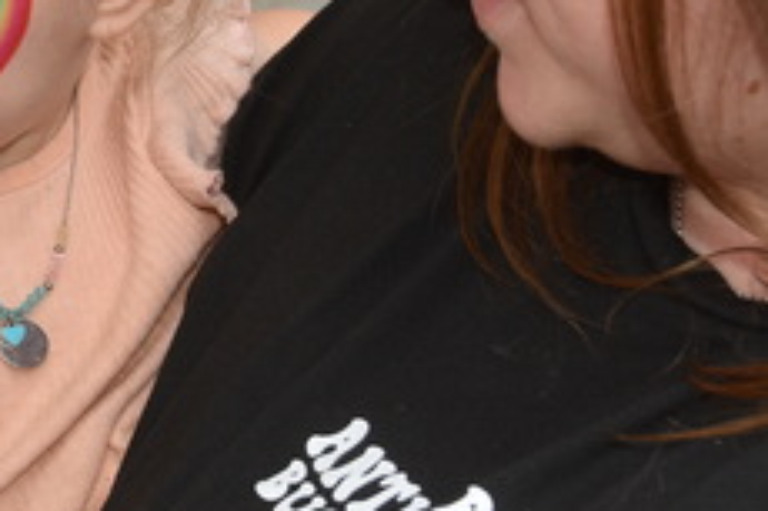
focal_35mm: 142
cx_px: -134
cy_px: 225
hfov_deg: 14.1
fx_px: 3027
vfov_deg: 9.6
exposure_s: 1/250
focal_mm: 34
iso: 640
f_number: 9
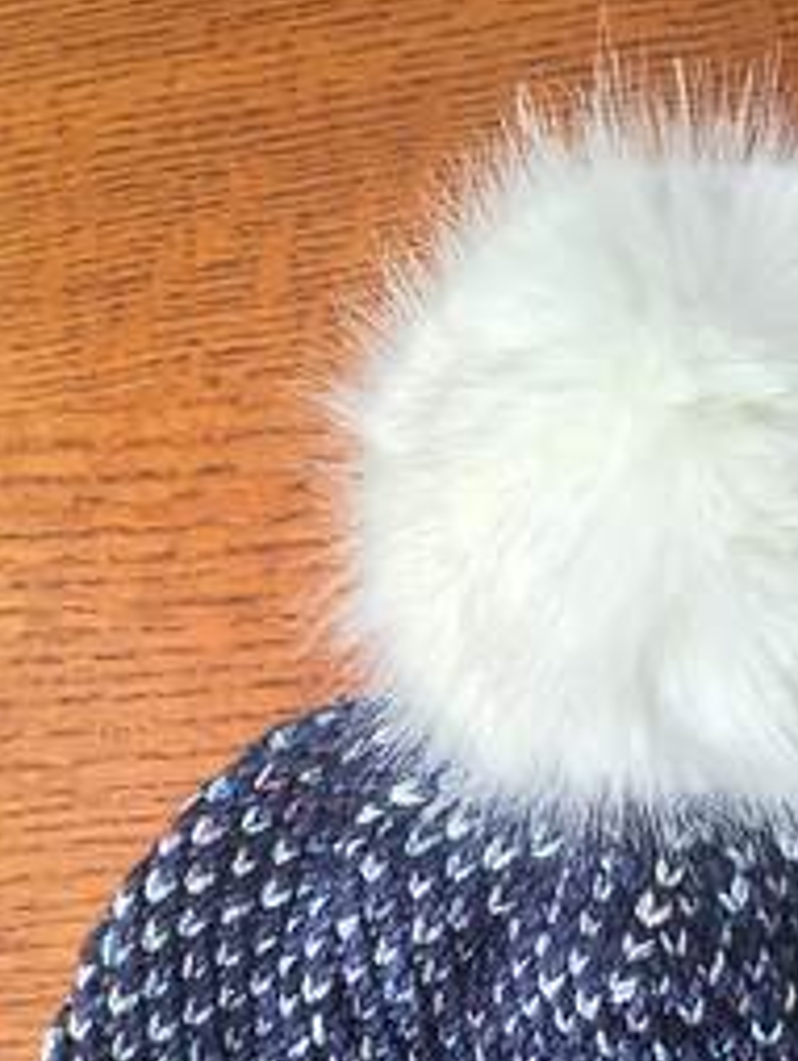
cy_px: 969
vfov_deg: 32.0
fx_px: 1749
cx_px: 646
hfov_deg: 25.2
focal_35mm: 57
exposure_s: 1/60
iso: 25
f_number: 2.2
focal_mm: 4.15
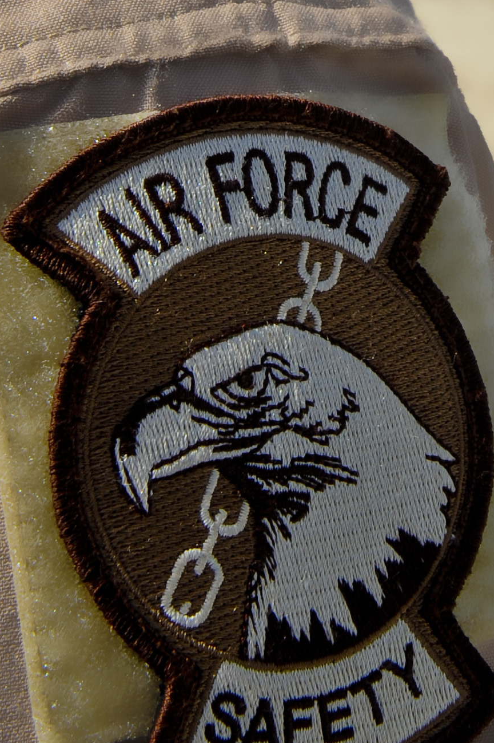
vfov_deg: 16.9
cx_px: 456
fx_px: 2431
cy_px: -20
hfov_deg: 11.5
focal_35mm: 118
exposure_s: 1/250
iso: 500
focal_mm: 36
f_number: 16
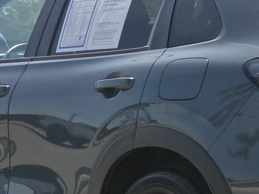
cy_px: 161
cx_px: 213
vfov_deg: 6.3
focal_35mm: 234
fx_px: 1751
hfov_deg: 8.4
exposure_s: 1/2252
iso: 50
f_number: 2.4
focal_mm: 7.9
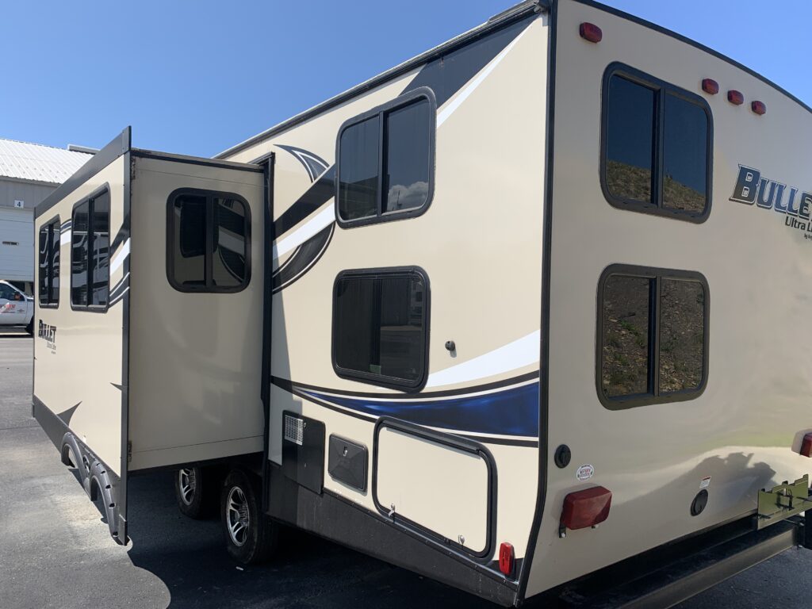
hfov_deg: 67.3
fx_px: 610
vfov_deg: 53.1
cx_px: 406
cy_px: 304
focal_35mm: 26
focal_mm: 4.25
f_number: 1.8
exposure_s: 1/1953
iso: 25
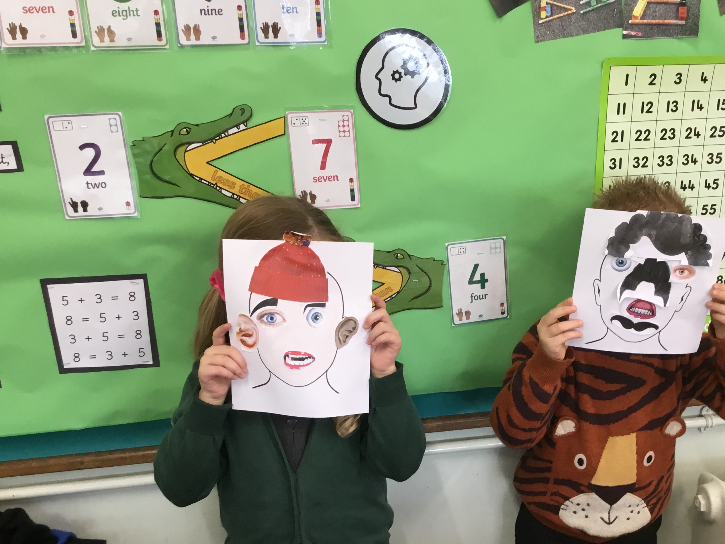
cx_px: 460
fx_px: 838
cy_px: 332
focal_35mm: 40
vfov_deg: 35.8
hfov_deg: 46.3
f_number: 2.4
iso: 64
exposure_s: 1/33
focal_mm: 3.3
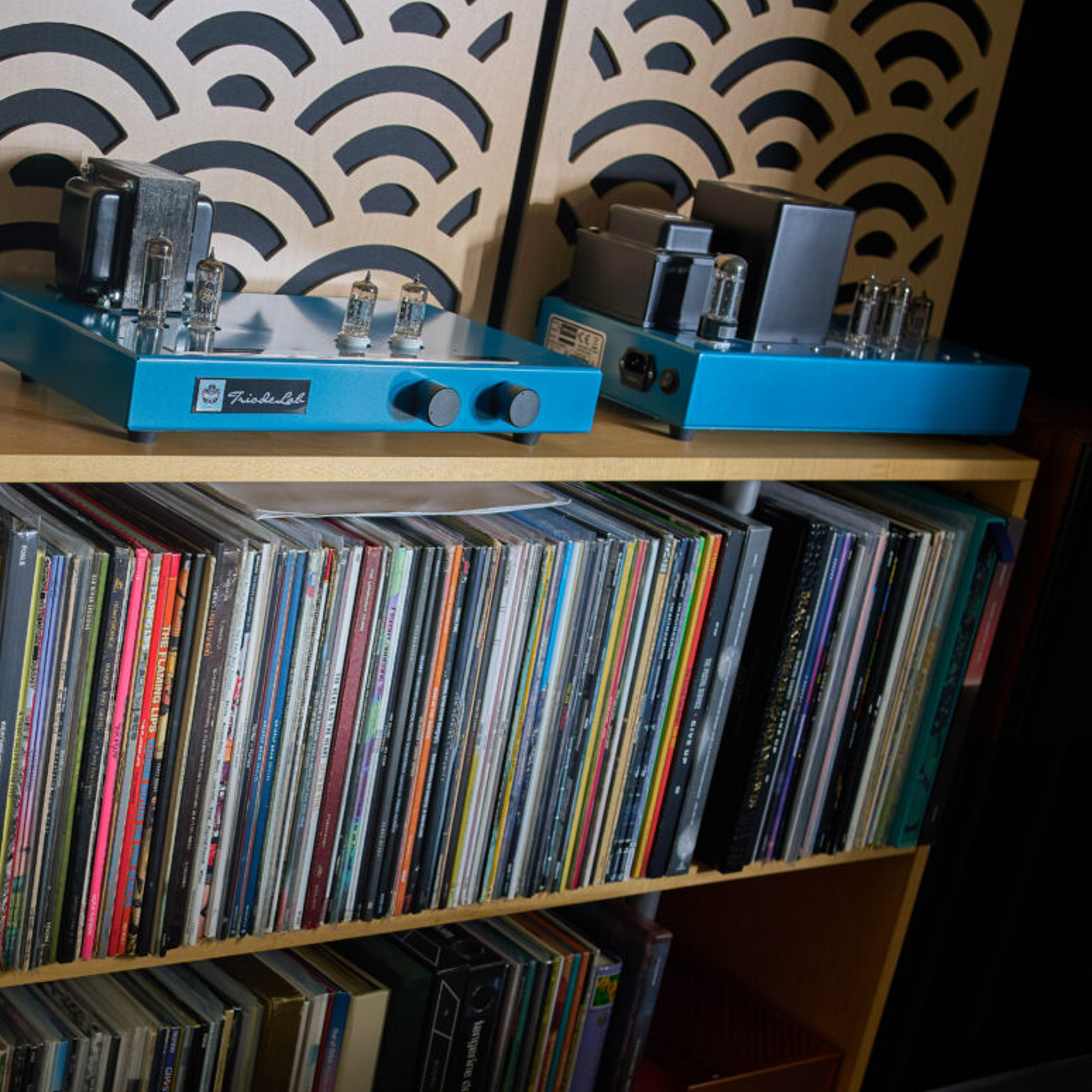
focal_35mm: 59
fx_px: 2106
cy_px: 715
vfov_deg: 28.9
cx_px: 291
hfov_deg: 28.7
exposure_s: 1/1.25
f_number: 4
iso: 100
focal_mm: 35
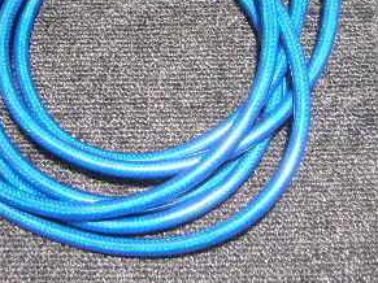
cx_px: 165
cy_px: 4
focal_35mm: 77
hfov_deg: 25.3
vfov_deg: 18.6
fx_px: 840
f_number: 2.8
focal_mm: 5.8
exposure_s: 1/25
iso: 200
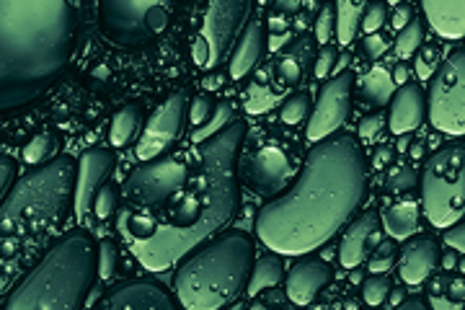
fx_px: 5722
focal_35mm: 443
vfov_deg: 3.1
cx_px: 512
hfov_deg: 4.6
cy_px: -130
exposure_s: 1/250
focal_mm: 90
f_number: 11
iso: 100
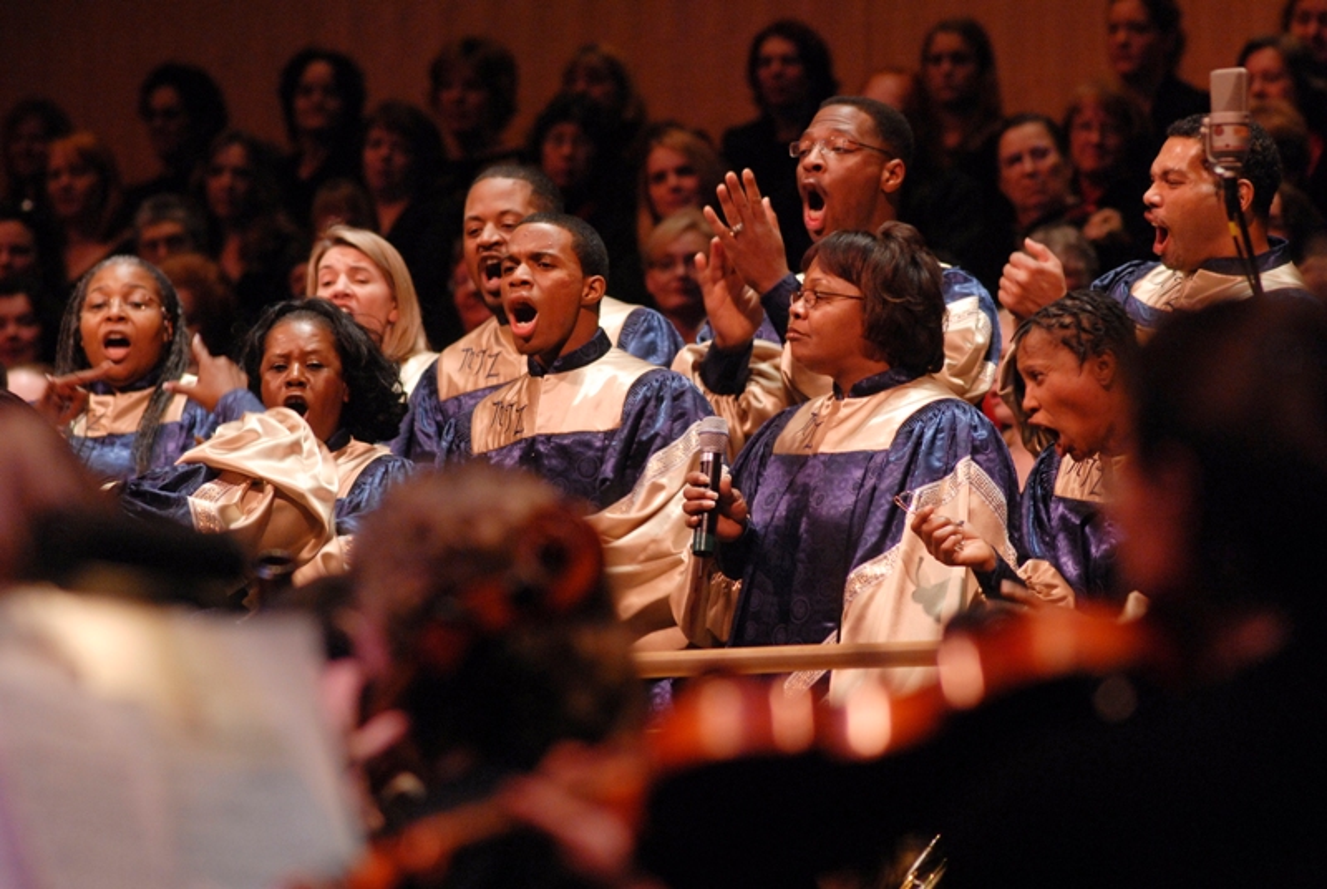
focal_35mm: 270
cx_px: 664
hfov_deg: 7.6
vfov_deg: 5.1
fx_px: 9967
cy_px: 444
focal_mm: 180
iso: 800
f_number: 3.5
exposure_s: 1/125
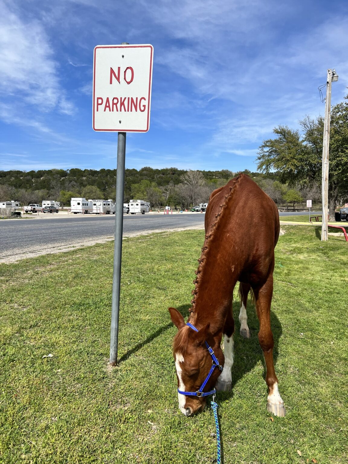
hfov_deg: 53.1
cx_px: 174
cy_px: 232
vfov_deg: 67.3
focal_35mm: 26
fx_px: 349
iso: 50
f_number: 1.5
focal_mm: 5.7
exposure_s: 1/4630
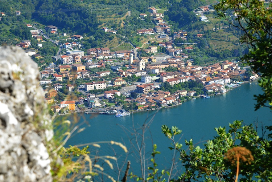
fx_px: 907
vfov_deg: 11.4
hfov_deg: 17.1
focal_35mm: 120
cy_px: 91
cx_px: 136
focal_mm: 120
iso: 400
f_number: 11
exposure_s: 1/250
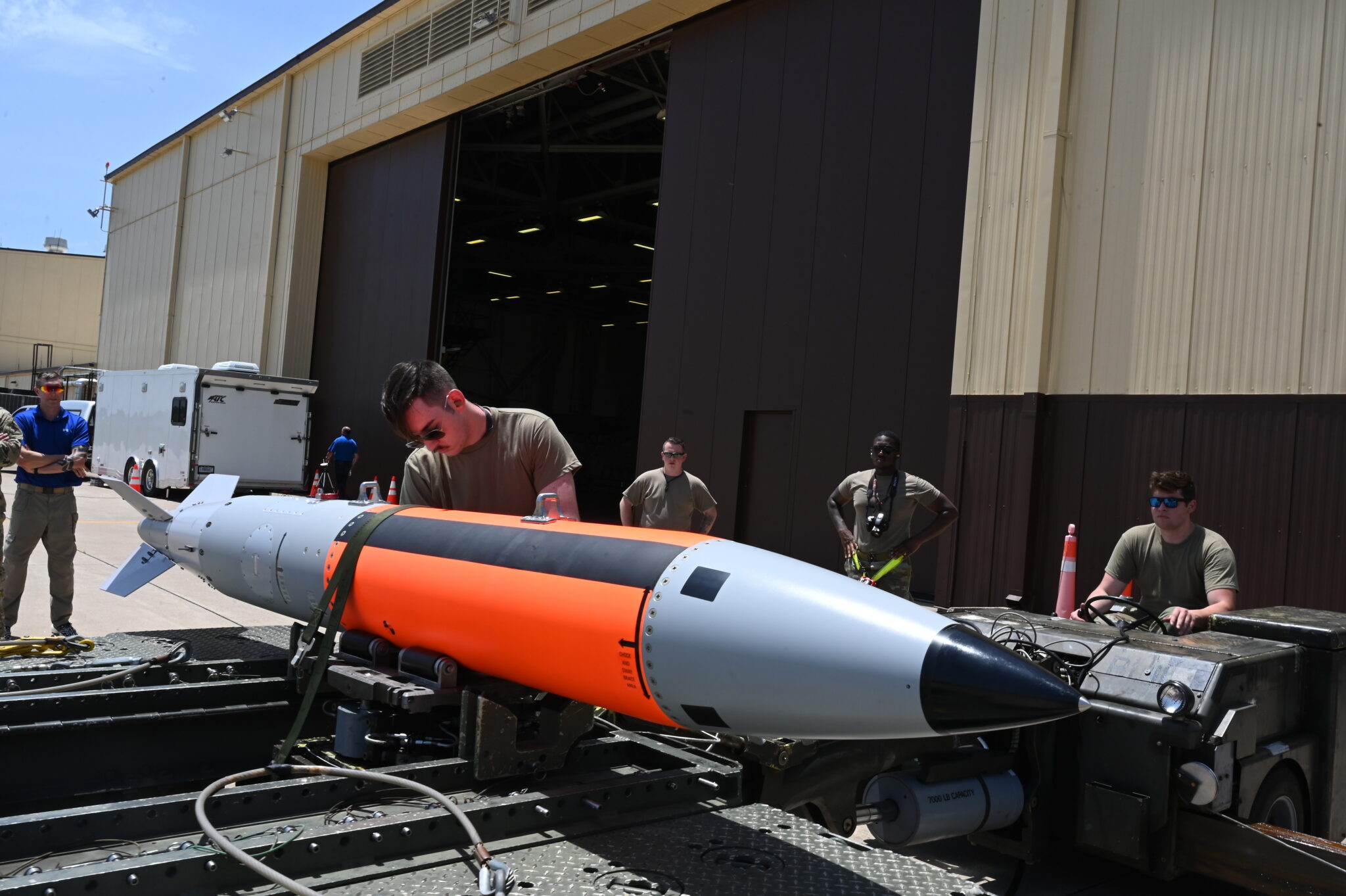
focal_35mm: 30
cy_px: 448
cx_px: 673
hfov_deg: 62.0
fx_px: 1121
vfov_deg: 43.6
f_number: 22
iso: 500
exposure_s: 1/200
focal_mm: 30
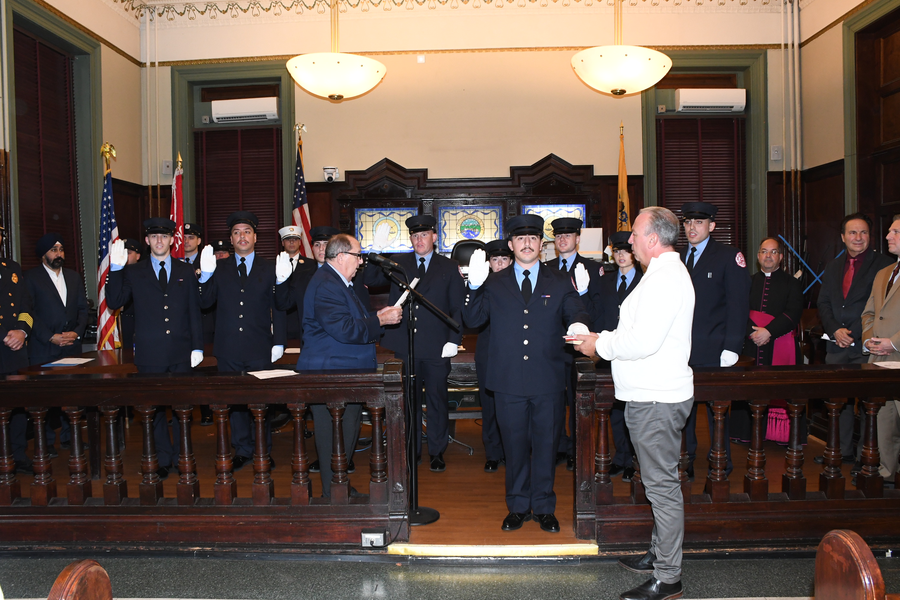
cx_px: 450
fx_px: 675
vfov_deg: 47.9
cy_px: 300
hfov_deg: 67.4
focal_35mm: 27
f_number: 8
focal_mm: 18
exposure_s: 1/60
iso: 1600
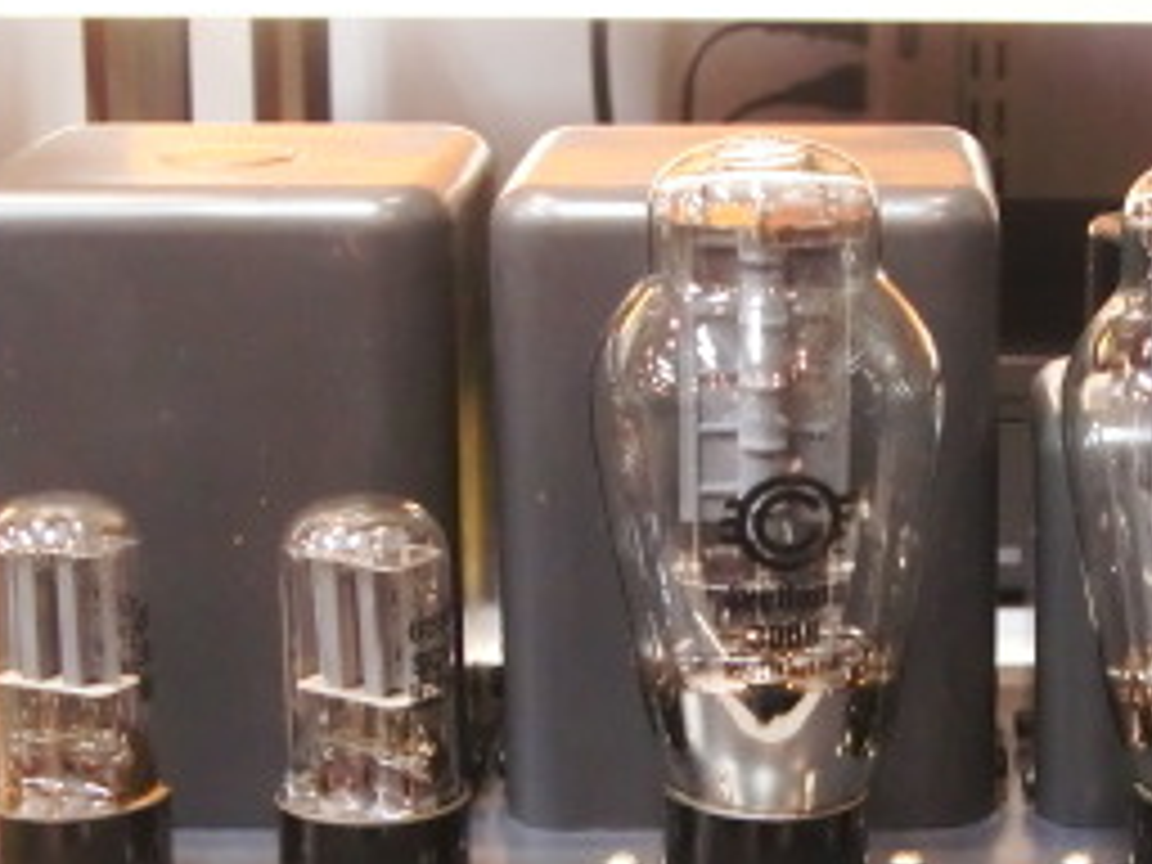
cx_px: 940
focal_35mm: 115
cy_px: 729
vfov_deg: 12.8
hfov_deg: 17.0
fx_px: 3827
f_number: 3.3
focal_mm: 8.2
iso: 400
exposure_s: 1/13
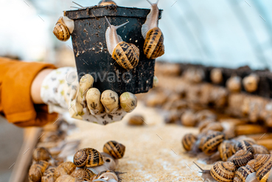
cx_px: 207
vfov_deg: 24.1
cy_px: 112
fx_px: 423
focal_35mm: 56
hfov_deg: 34.8
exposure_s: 1/640
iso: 400
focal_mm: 35
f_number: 2.8
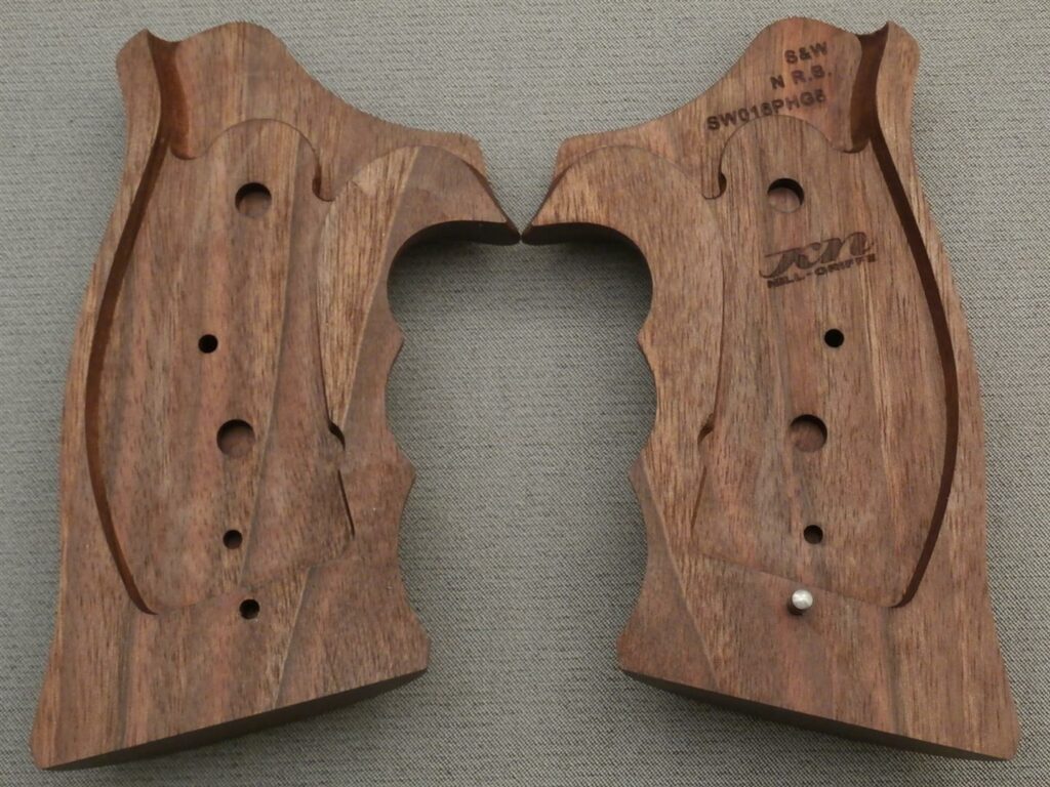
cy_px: 394
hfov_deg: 38.2
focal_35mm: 50
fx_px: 1517
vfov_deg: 29.1
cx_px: 525
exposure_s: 1/20
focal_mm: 8.85
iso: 400
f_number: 3.9
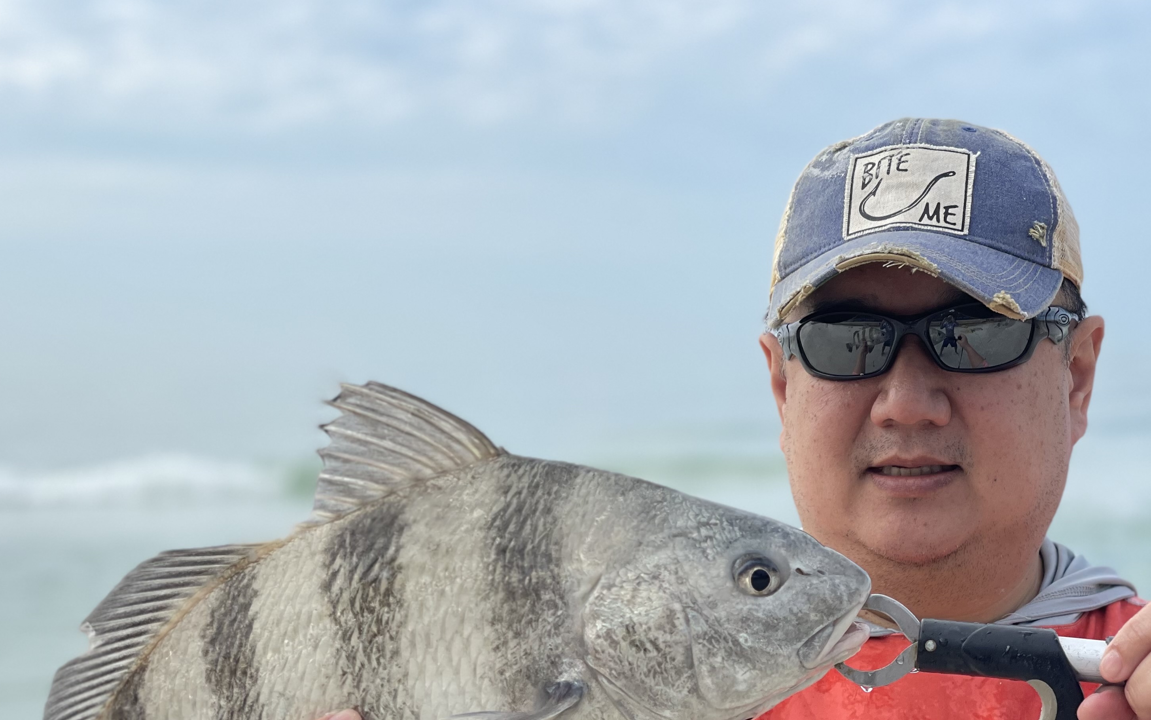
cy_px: 578
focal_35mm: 94
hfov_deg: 22.1
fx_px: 2949
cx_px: 520
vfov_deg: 13.8
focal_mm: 7.5
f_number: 2.2
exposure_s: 1/633
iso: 32
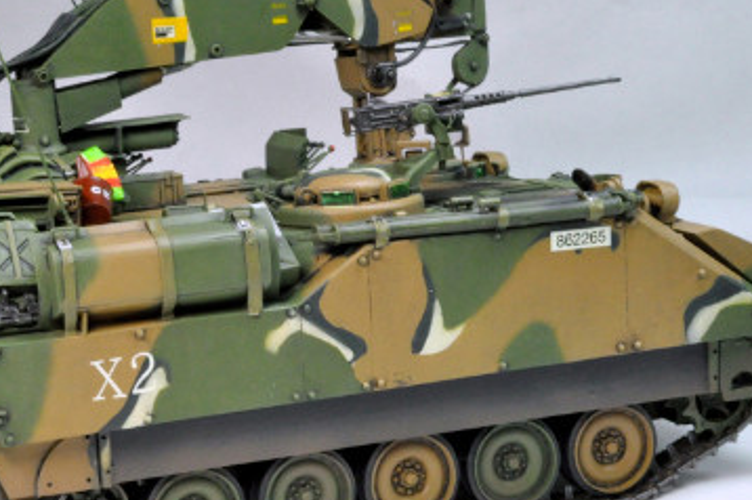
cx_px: 242
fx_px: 2463
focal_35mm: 118
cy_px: 205
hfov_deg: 17.3
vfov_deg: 11.6
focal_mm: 44
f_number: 32
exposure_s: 1/30
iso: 2200
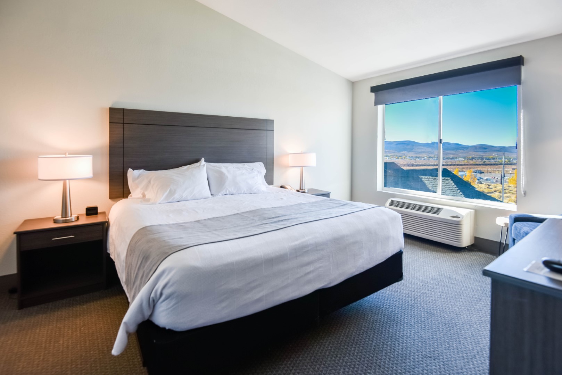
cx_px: 281
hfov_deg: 96.7
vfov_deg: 73.8
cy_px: 188
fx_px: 250
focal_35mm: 16
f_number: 4.5
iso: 100
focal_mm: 16
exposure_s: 1/80
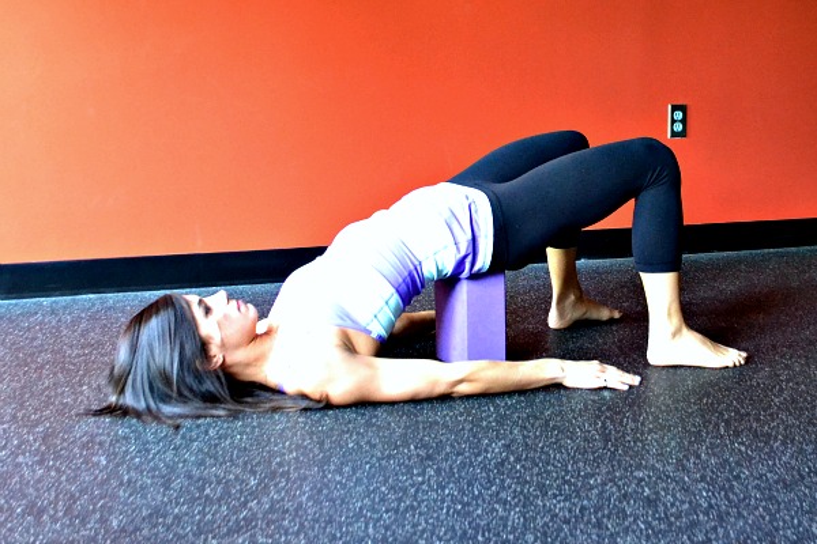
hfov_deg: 61.9
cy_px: 272
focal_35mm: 30
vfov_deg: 43.6
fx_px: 681
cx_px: 408
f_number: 3.8
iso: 3200
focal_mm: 20
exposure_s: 1/40
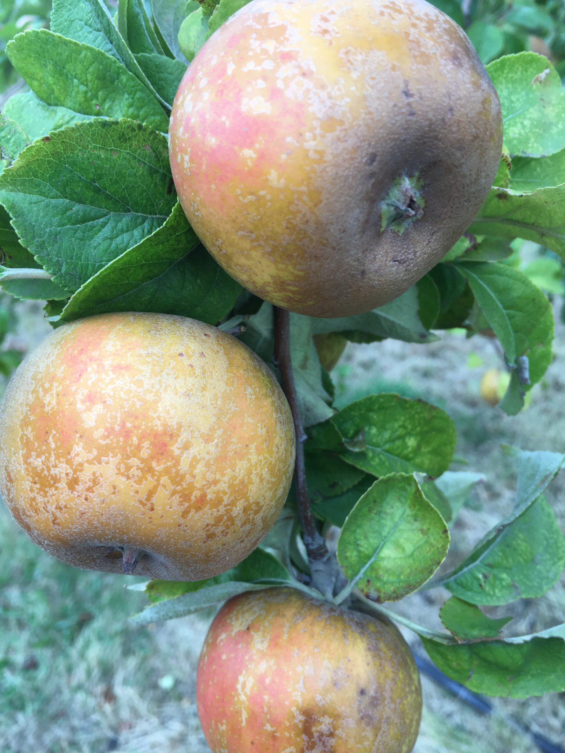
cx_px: 282
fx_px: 631
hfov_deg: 48.2
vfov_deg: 61.7
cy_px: 376
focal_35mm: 29
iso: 40
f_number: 2.2
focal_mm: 4.15
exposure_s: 1/120
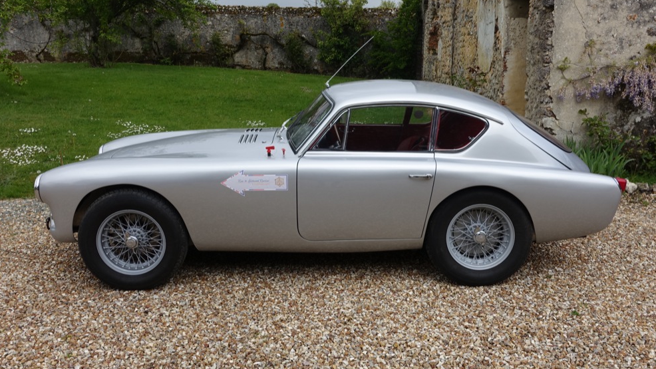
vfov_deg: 34.6
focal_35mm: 34
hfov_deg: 58.0
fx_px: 591
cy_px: 159
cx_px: 325
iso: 125
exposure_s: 1/500
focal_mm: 11.69
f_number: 5.6
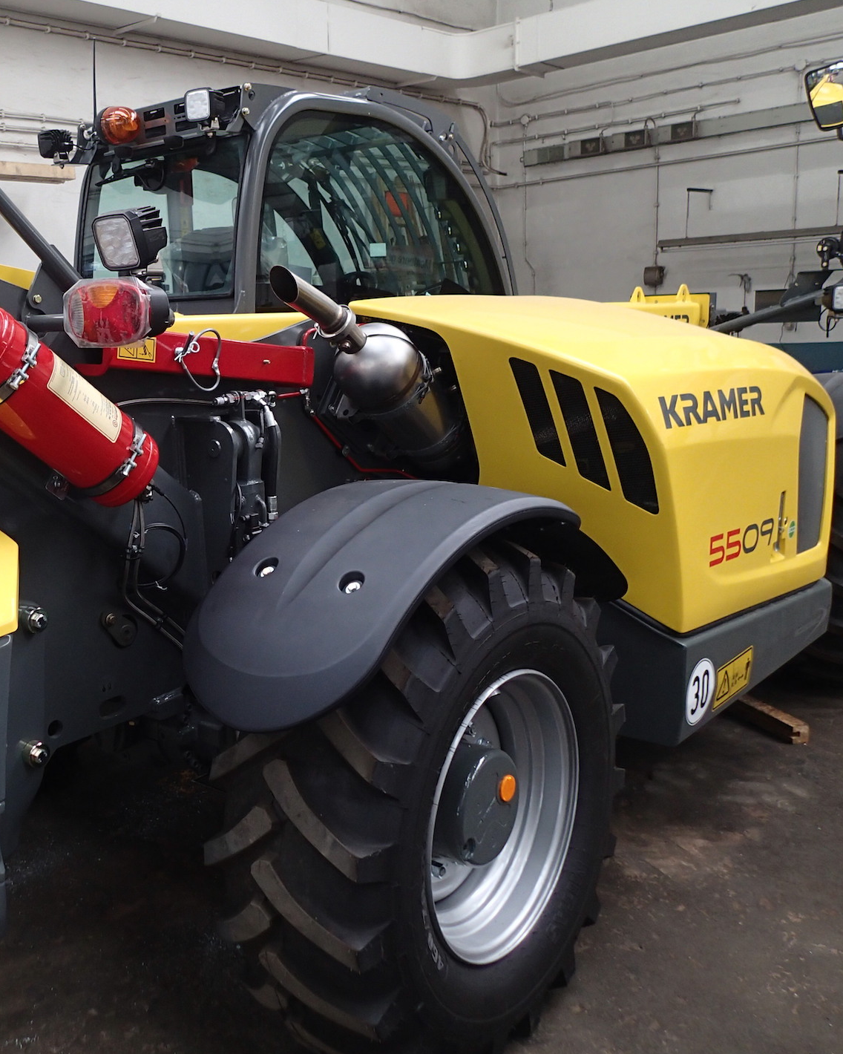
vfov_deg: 54.2
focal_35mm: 33
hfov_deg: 43.4
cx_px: 231
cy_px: 533
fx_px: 1029
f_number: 2
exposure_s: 1/60
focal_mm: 4.5
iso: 160
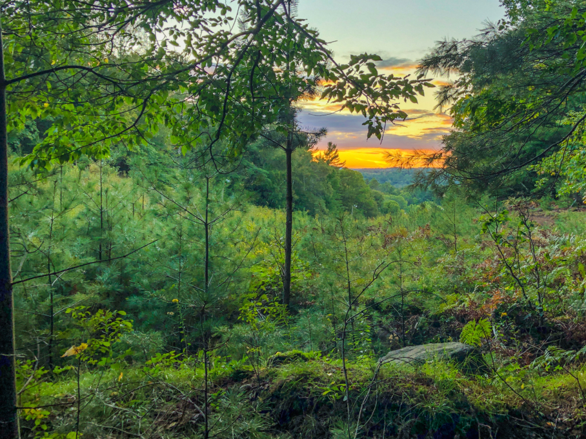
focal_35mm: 37
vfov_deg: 38.6
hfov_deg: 49.4
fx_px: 626
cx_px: 383
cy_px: 184
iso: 40
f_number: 1.8
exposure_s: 1/120
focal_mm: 3.99
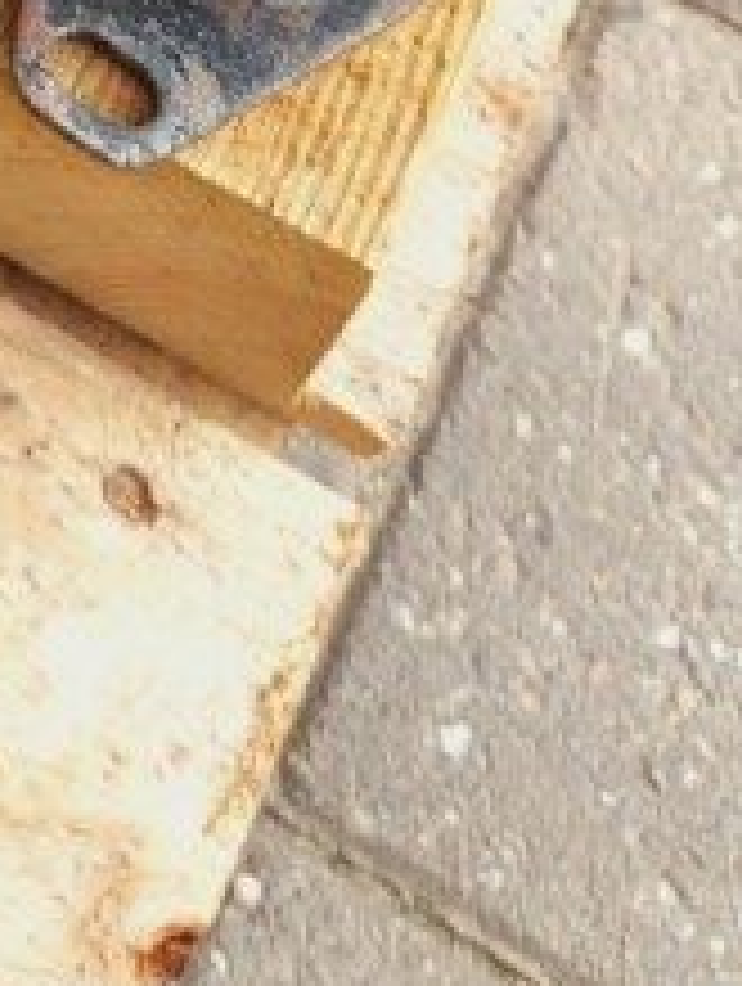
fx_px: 3192
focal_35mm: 112
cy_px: -945
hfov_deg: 12.5
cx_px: -441
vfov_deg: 14.7
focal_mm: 5.23
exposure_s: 1/174
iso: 40
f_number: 1.8
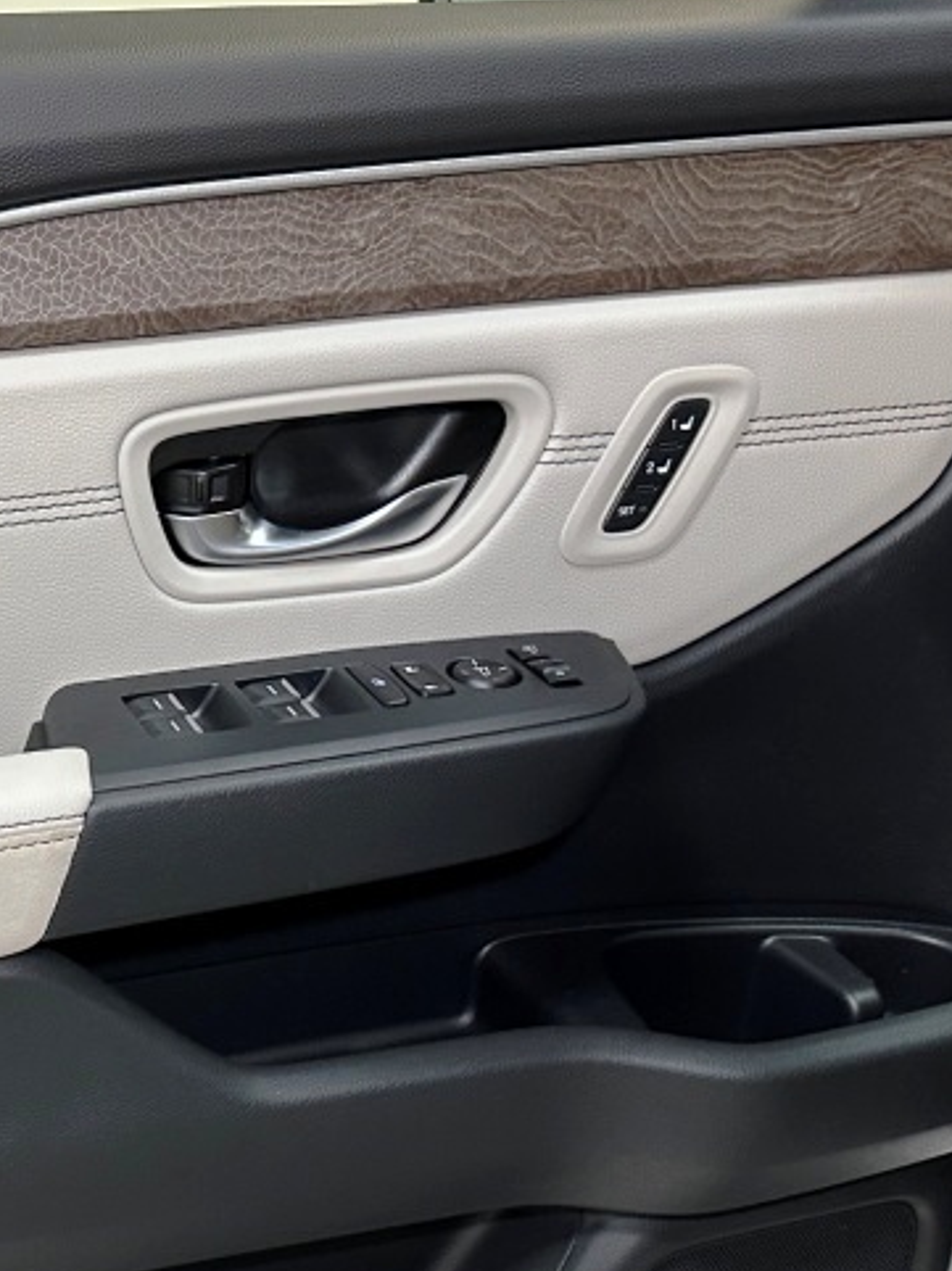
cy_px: 846
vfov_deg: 37.1
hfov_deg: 26.8
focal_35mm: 51
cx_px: -29
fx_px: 1872
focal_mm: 6.86
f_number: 1.78
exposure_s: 1/60
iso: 320
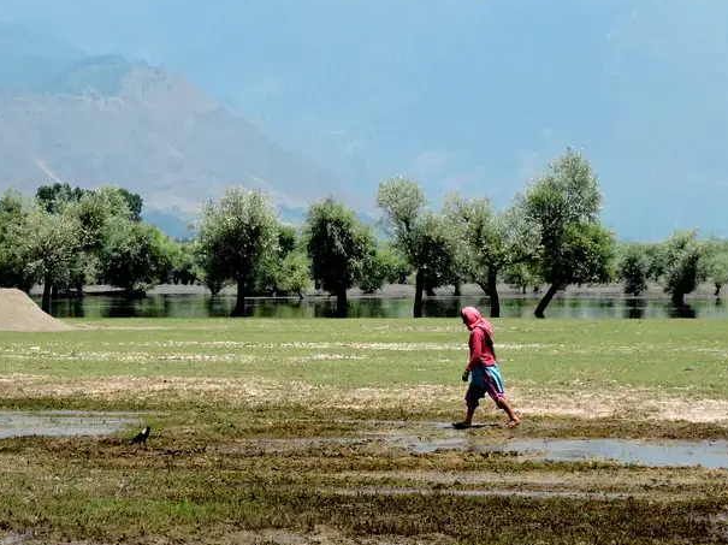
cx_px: 359
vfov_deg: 9.2
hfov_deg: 12.3
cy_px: 153
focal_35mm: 161
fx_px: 3384
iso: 100
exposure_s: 1/500
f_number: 4.8
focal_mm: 18.8
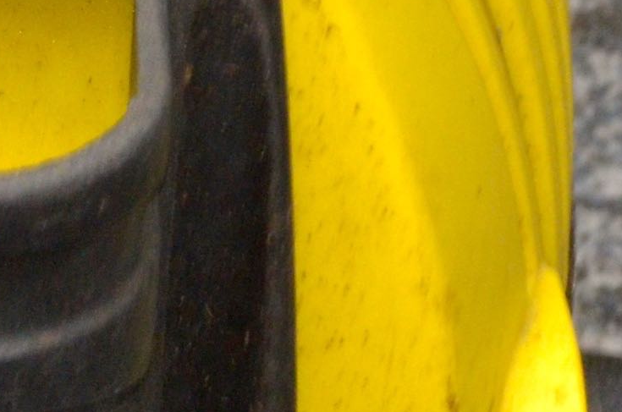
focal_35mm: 854
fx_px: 14732
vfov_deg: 1.6
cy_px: 382
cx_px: -998
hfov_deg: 2.4
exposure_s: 1/60
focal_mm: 85
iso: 800
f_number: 13
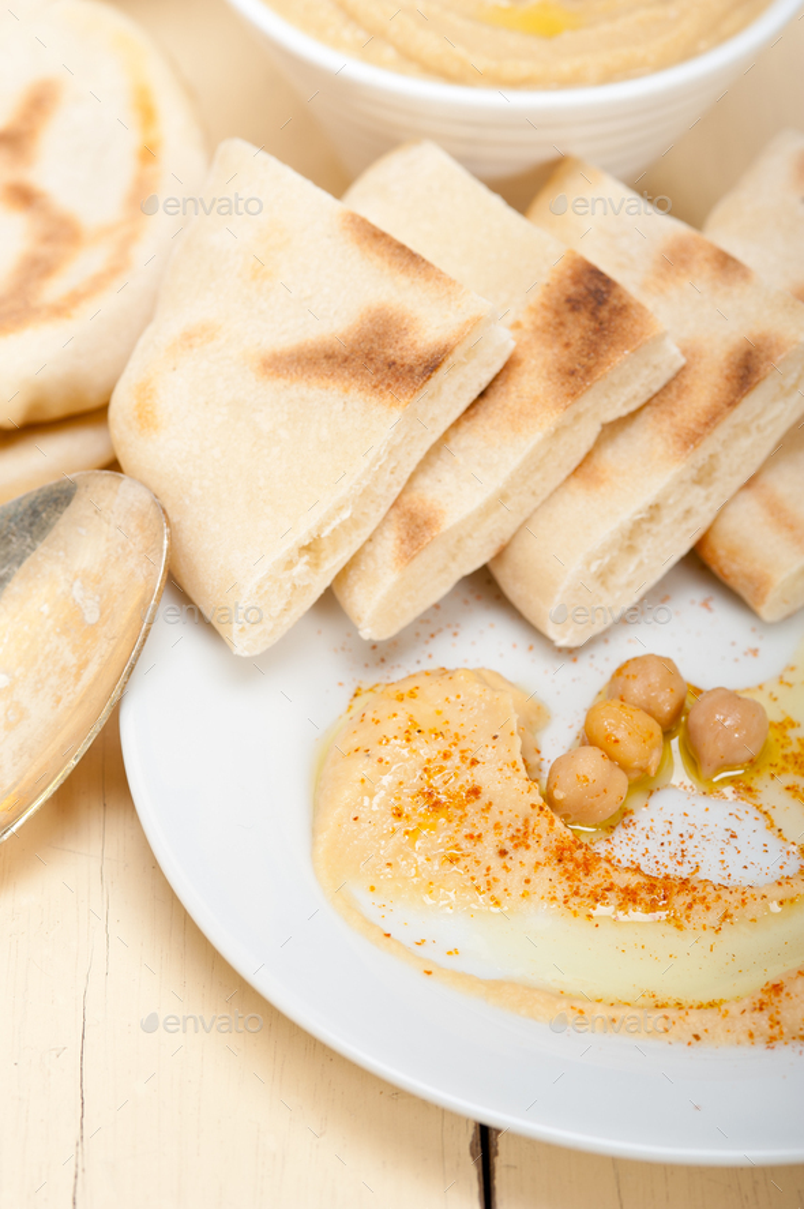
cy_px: 604
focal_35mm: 105
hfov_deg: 13.0
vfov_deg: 19.5
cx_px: 402
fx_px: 3523
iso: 200
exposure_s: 1/200
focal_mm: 105
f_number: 11
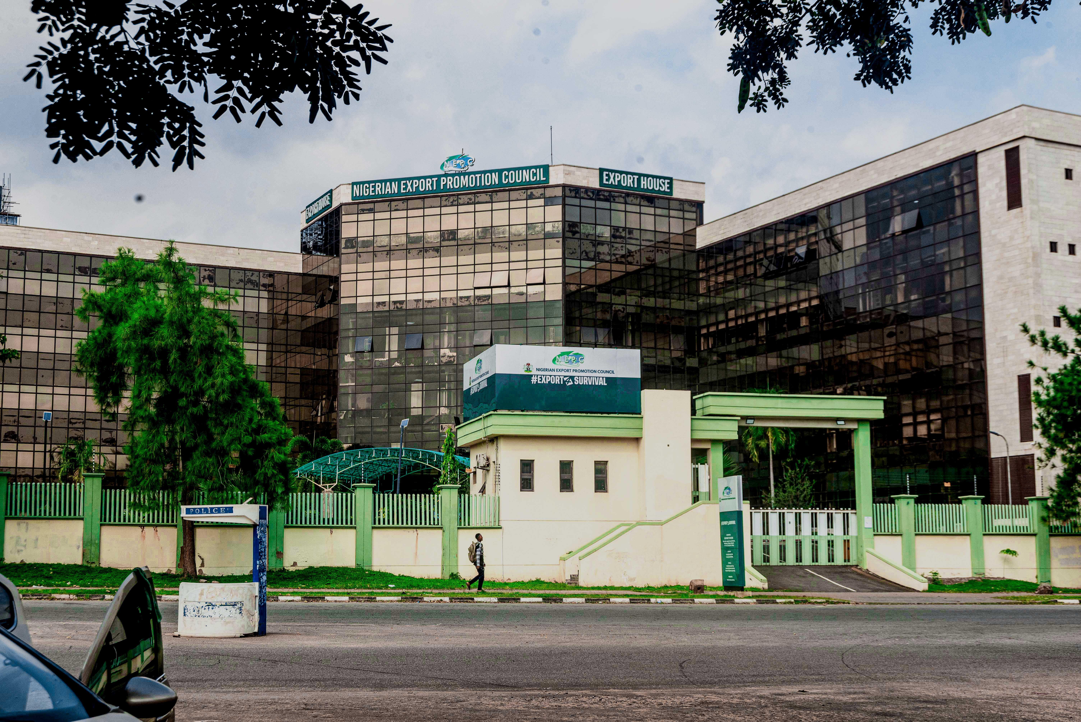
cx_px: 540
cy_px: 361
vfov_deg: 28.1
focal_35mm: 48
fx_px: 1442
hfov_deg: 41.1
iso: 100
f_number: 11
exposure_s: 1/125
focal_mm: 48
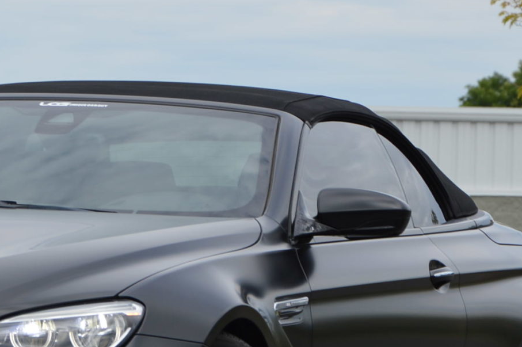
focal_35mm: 444
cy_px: 355
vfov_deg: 3.1
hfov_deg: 4.6
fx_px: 6438
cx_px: 14
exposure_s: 1/250
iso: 100
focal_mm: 105
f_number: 8
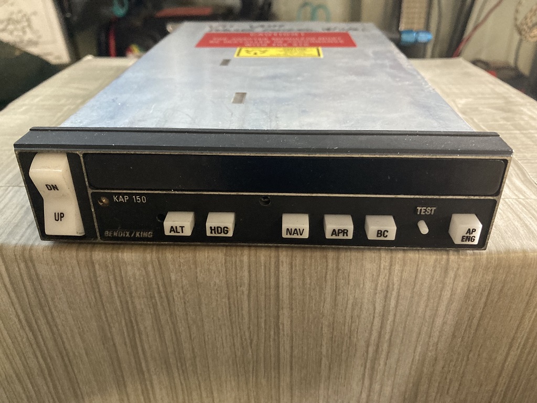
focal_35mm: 28
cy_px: 202
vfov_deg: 49.7
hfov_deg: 63.4
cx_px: 268
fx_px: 434
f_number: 1.8
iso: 320
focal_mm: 3.99
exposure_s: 1/26
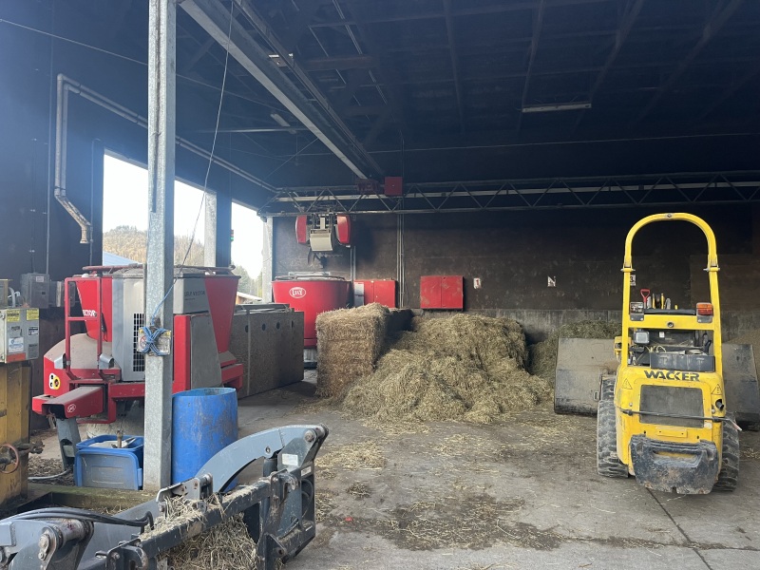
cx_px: 380
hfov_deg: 67.3
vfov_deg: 53.1
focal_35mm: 26
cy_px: 285
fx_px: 571
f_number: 1.6
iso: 125
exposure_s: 1/98
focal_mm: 5.1
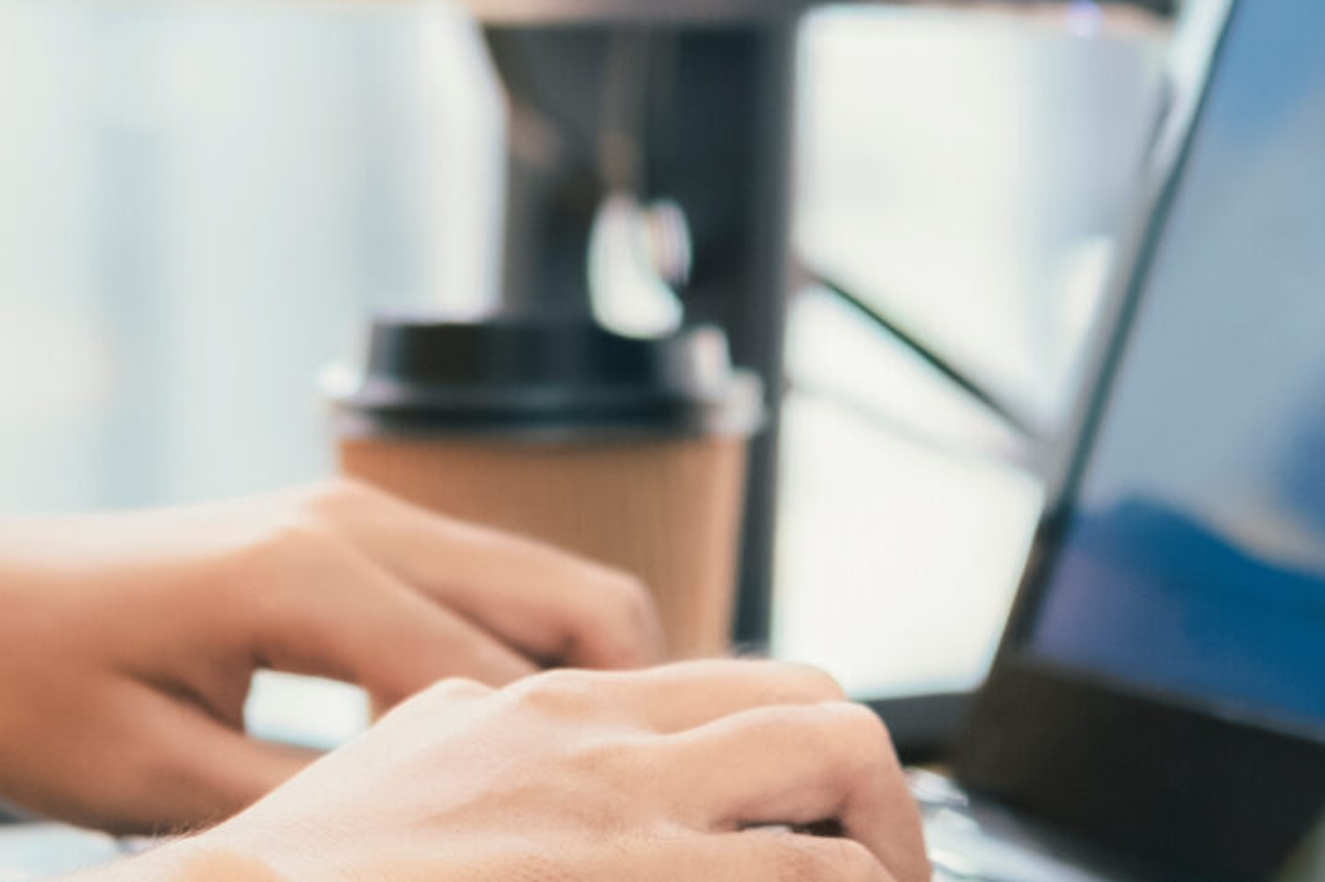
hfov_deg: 10.9
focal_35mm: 188
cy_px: -258
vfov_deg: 7.2
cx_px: 281
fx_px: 6917
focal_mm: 35
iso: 320
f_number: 2
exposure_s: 1/80
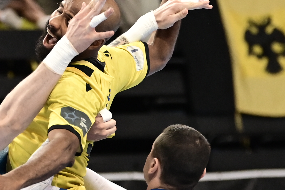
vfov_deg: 5.6
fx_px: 1932
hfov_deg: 8.4
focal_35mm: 244
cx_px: 73
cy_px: 56
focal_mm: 120
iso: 2500
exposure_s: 1/800
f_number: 3.2
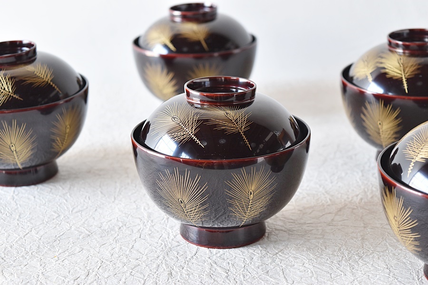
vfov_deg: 16.6
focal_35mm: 82
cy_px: 142
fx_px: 981
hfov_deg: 24.6
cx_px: 214
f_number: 6.3
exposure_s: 1/6
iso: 400
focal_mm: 55
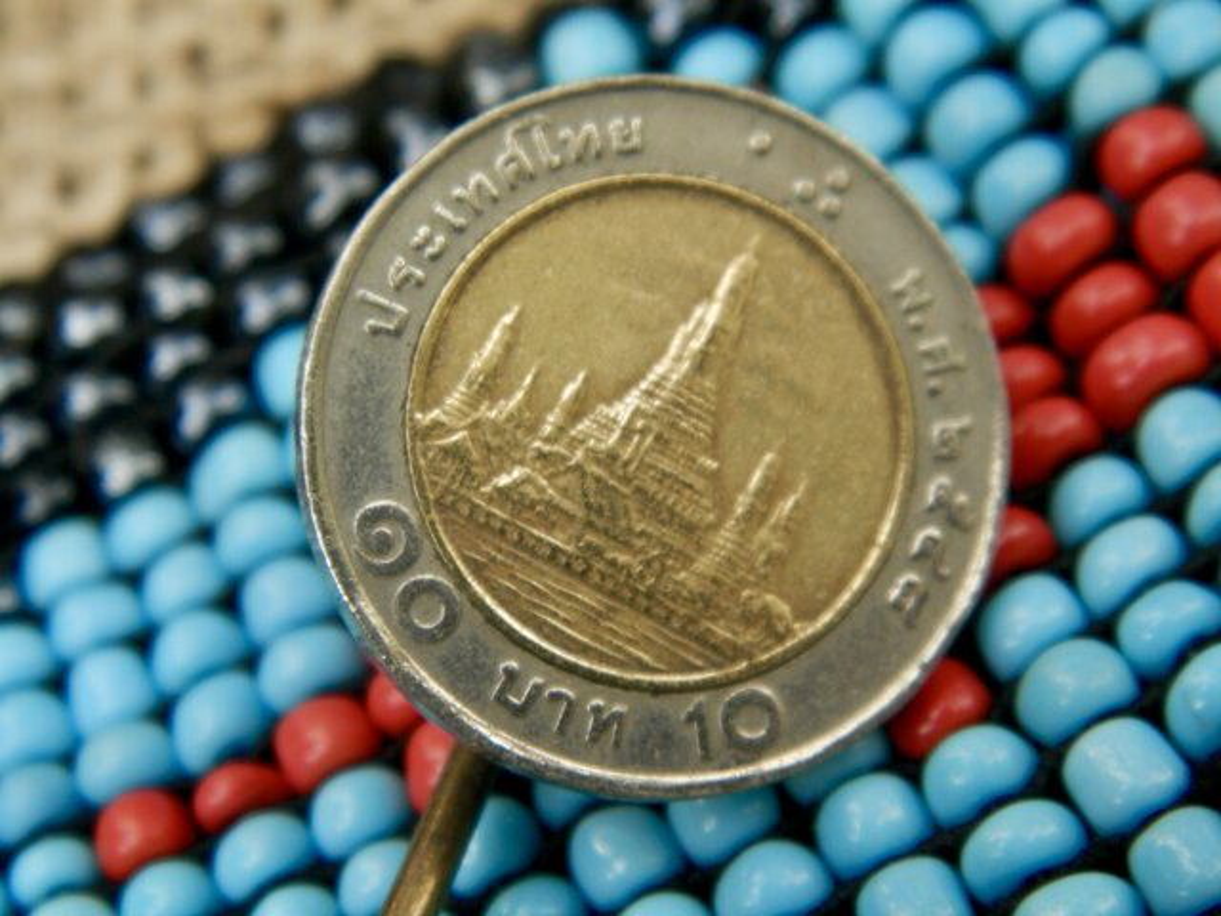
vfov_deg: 18.0
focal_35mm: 82
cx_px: 610
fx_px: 2892
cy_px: 458
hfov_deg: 23.8
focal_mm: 14.6
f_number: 4.2
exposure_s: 1/160
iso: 160
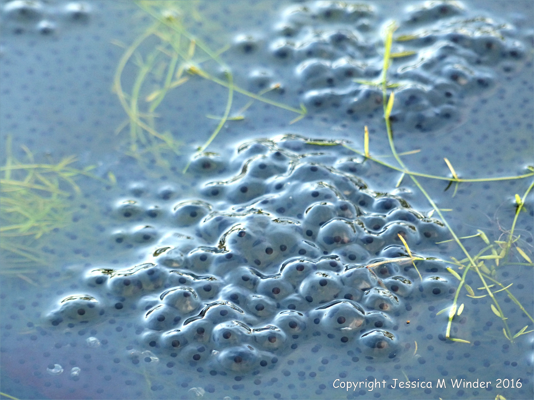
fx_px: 6480
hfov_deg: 4.7
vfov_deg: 3.5
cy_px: 200
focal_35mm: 420
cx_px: 267
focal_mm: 75.6
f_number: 2.8
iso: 250
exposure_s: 1/100
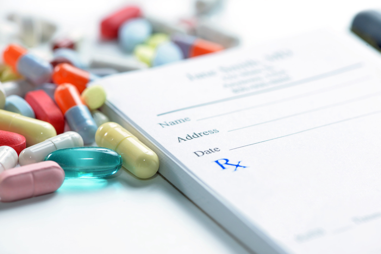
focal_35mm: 105
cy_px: 127
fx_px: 1112
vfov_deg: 13.1
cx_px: 190
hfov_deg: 19.4
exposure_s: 1/60
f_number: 9
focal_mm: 105
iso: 160
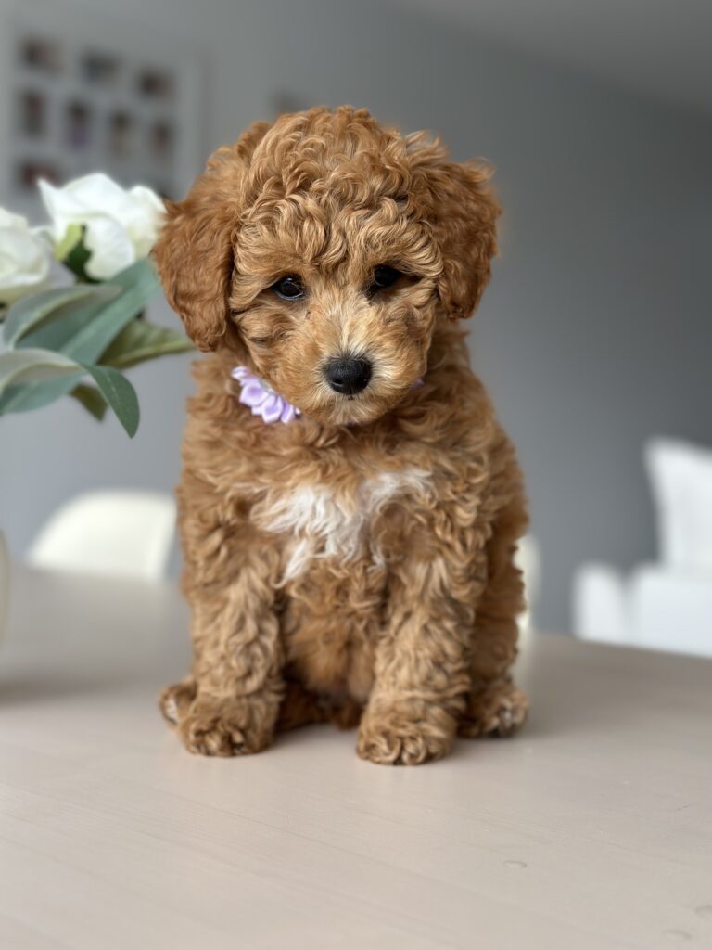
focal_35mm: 48
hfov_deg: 30.3
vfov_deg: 39.7
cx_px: 356
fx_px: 1316
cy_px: 475
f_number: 1.78
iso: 80
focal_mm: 6.86
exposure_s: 1/296
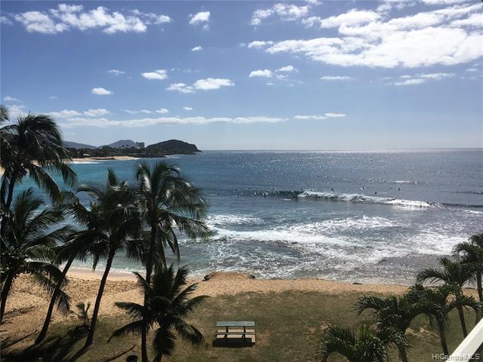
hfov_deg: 61.7
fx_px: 405
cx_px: 242
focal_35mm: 29
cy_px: 181
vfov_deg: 48.2
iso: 25
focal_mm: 4.15
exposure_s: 1/5128
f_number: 2.2
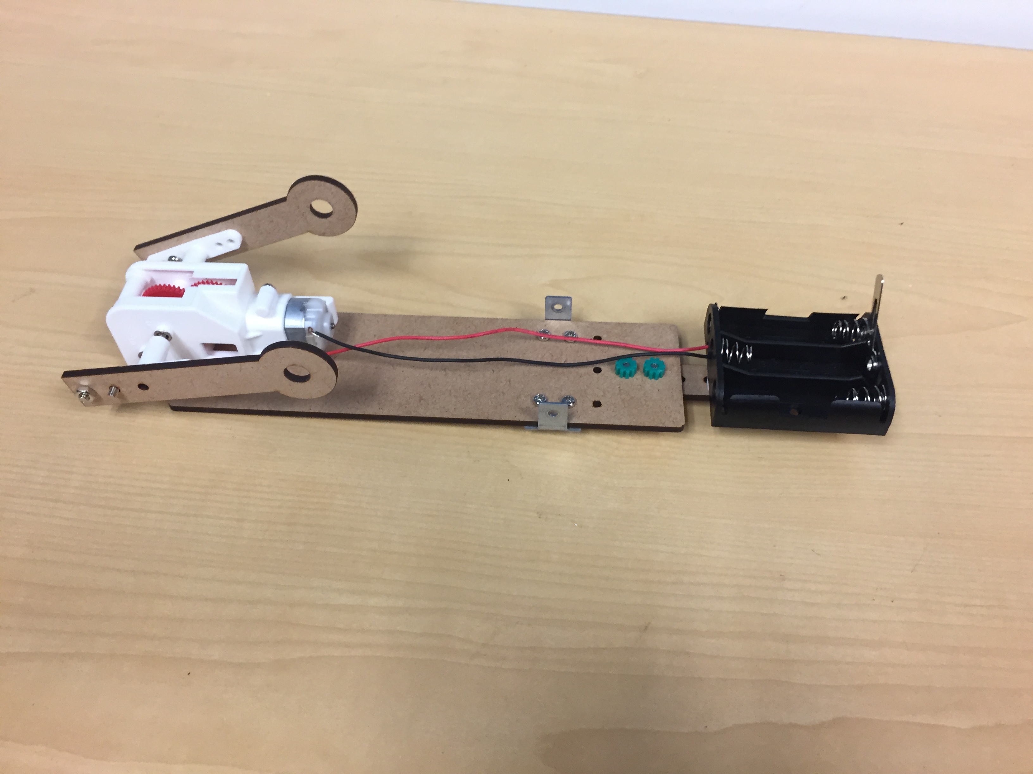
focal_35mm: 29
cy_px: 387
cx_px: 516
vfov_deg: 48.2
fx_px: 865
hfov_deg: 61.7
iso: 100
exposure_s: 1/30
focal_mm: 4.15
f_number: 2.2
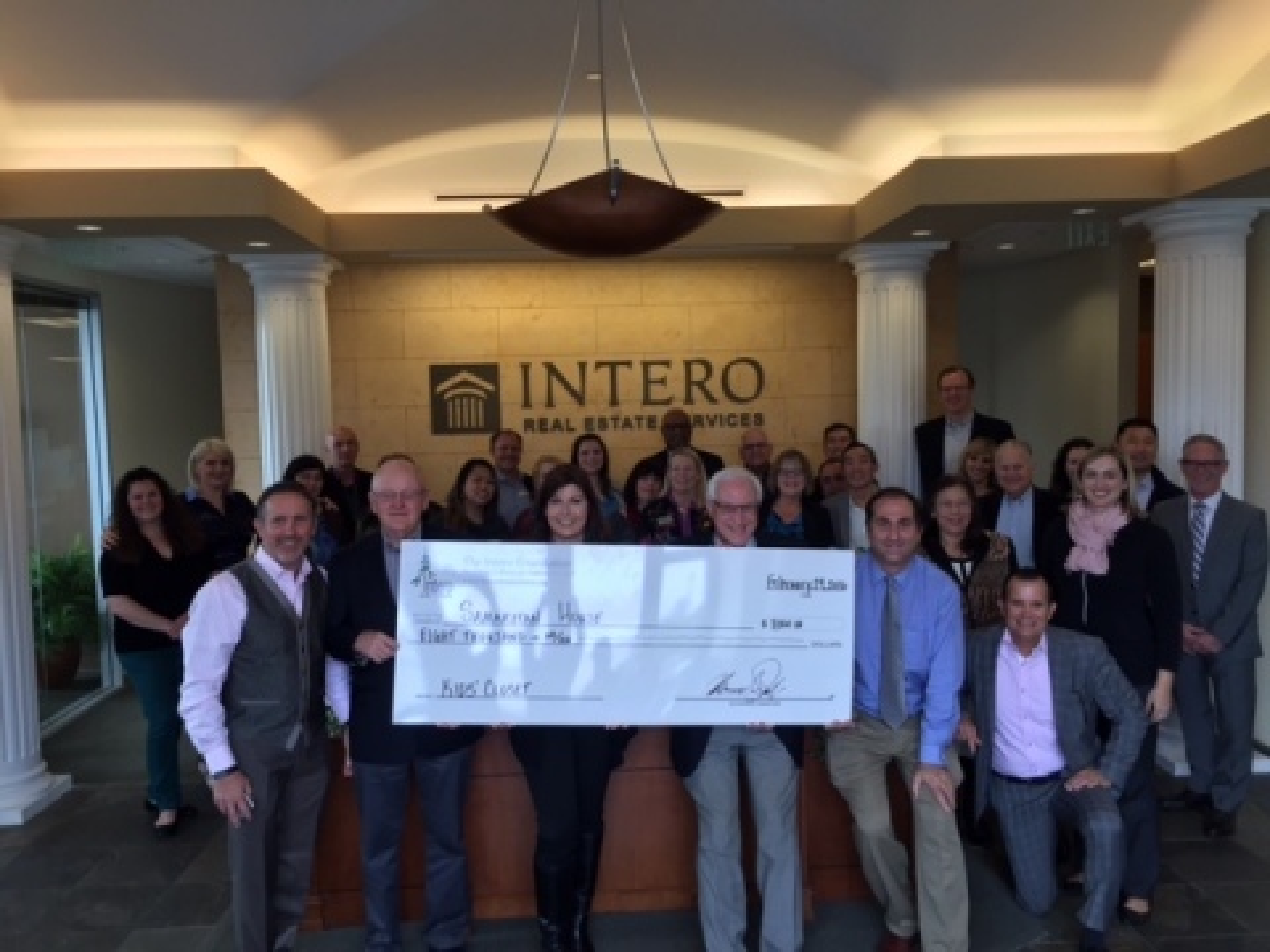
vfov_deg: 48.2
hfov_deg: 61.7
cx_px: 635
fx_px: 1064
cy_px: 476
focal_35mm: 29
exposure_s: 1/120
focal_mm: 4.15
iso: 50
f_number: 2.2
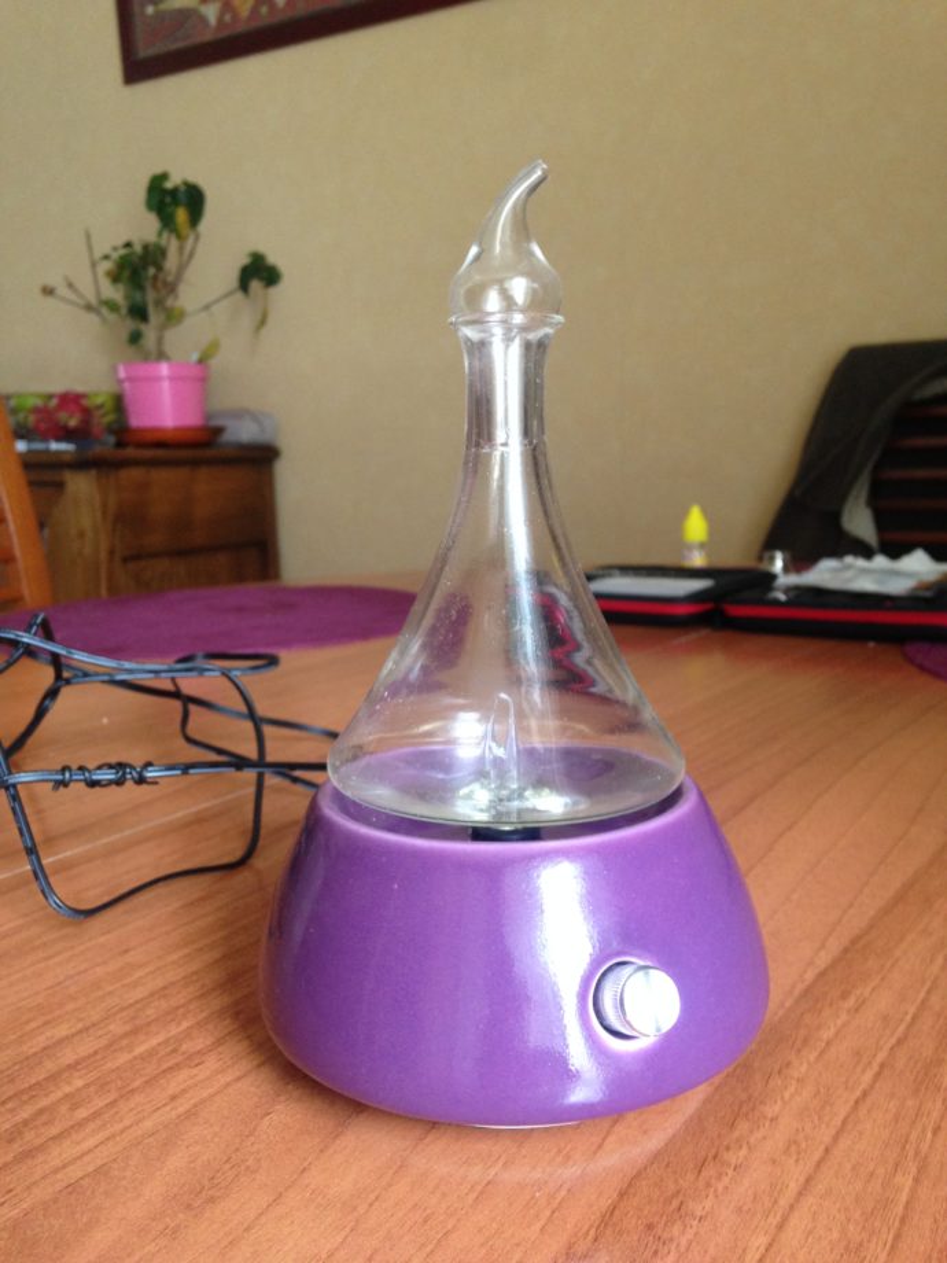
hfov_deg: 42.9
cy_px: 632
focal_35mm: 33
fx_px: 1204
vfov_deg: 55.4
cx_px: 474
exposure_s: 1/20
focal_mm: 4.12
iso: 160
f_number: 2.4
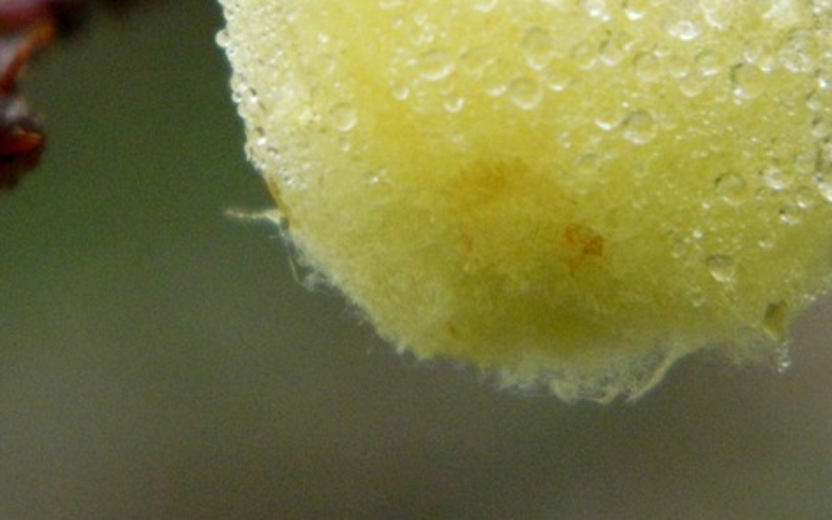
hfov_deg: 6.6
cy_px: 78
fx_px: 7211
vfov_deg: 4.1
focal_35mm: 318
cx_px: 485
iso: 400
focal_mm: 31.8
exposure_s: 1/400
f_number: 5.1
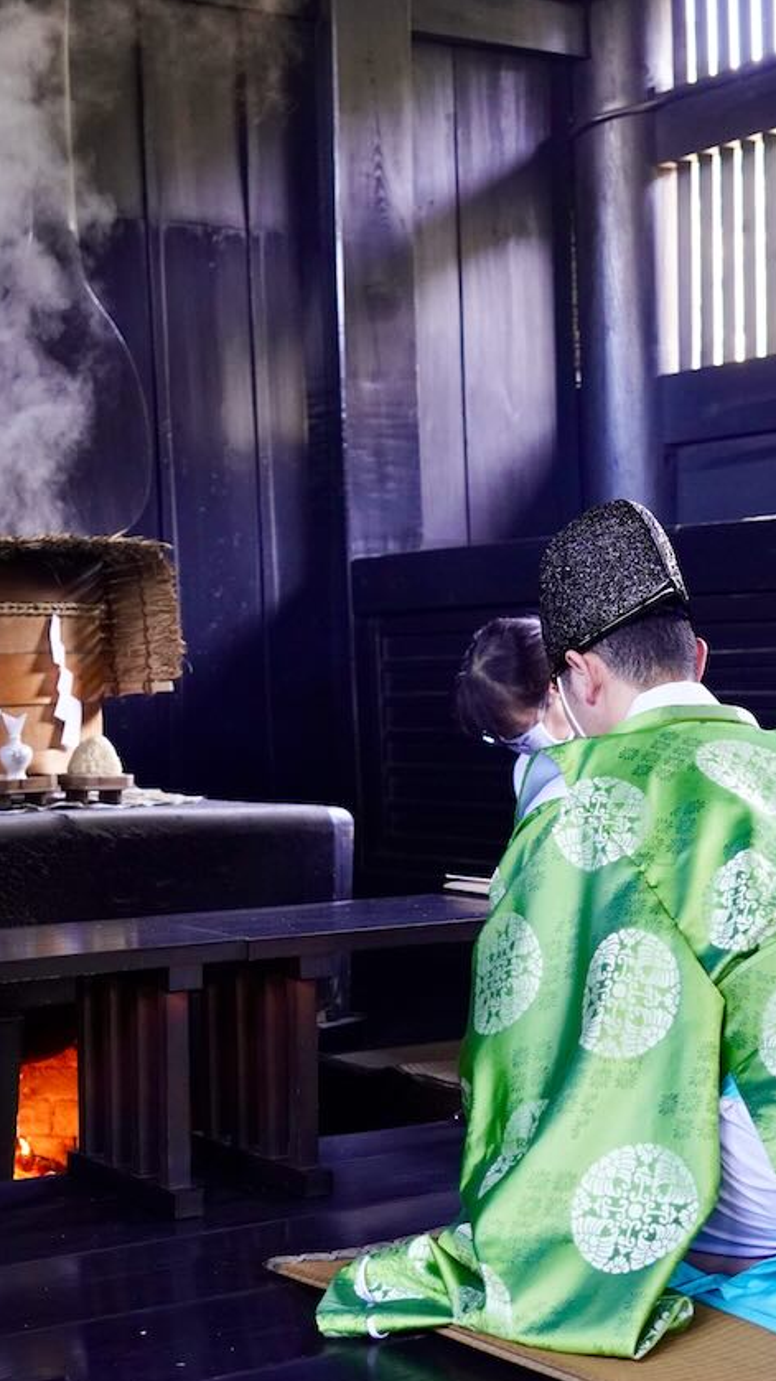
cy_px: 698
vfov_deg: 32.5
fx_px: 2372
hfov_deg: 18.4
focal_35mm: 65
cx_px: 644
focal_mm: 27
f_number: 2.8
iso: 1000
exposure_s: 1/50
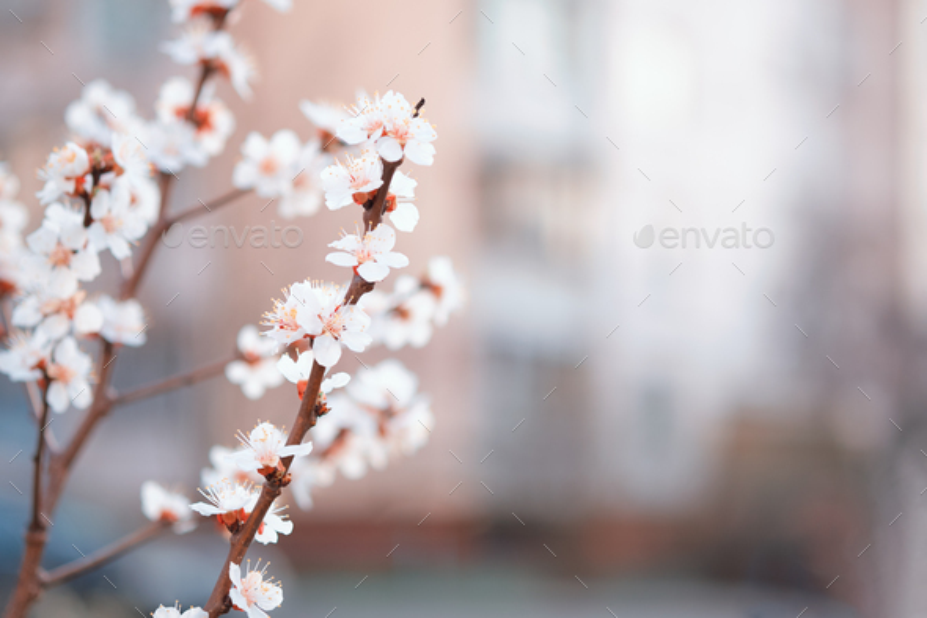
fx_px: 2317
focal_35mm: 90
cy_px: 309
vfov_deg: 15.2
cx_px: 464
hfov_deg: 22.6
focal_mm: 60
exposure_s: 1/320
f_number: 2.4
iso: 200
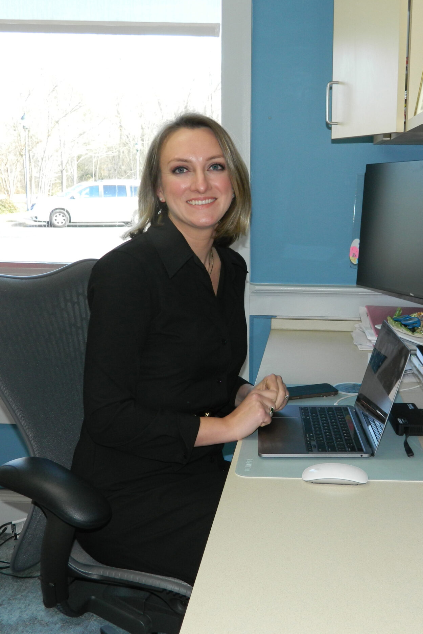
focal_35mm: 44
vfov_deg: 44.5
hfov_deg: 30.3
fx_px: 775
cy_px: 315
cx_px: 274
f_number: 3.2
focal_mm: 5.6
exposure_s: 1/40
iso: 80
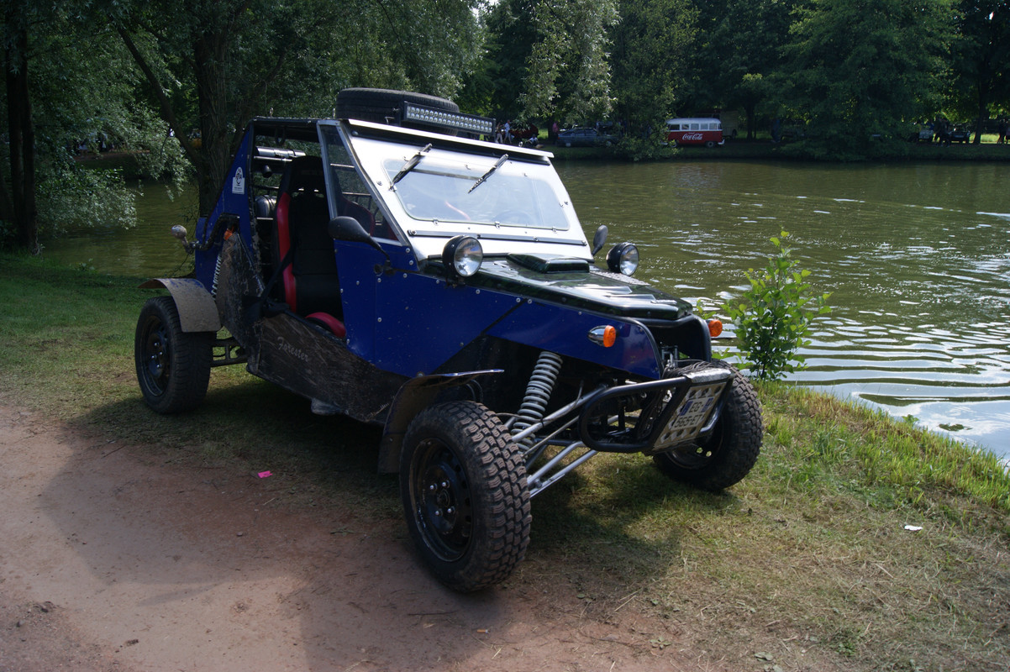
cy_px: 336
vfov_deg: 47.9
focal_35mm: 27
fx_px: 757
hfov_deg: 67.4
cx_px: 505
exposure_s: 1/100
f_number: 10
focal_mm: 18
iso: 100
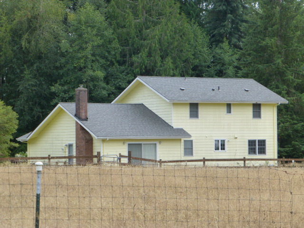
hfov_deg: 16.1
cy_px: 114
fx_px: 1071
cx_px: 152
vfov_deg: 12.1
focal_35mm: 122
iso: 160
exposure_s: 1/160
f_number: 5.4
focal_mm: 21.8
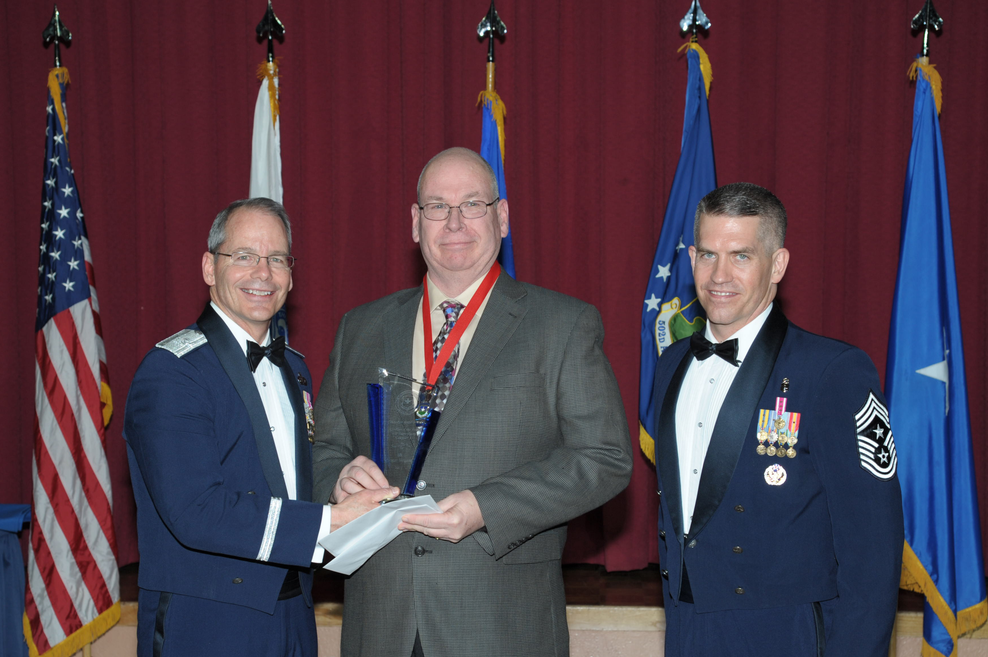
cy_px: 398
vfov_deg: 19.1
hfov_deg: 28.5
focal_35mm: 71
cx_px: 462
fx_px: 1947
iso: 320
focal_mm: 58
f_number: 5.6
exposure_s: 1/125
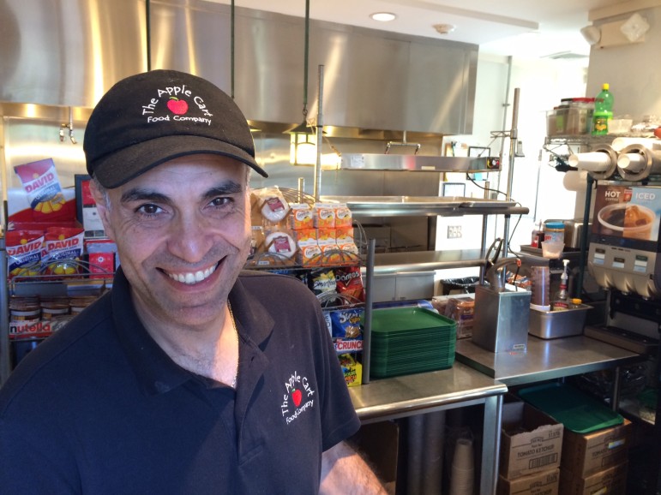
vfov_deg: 46.8
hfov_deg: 60.0
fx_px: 573
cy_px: 248
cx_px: 330
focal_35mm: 30
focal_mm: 4.12
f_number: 2.2
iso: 125
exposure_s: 1/30
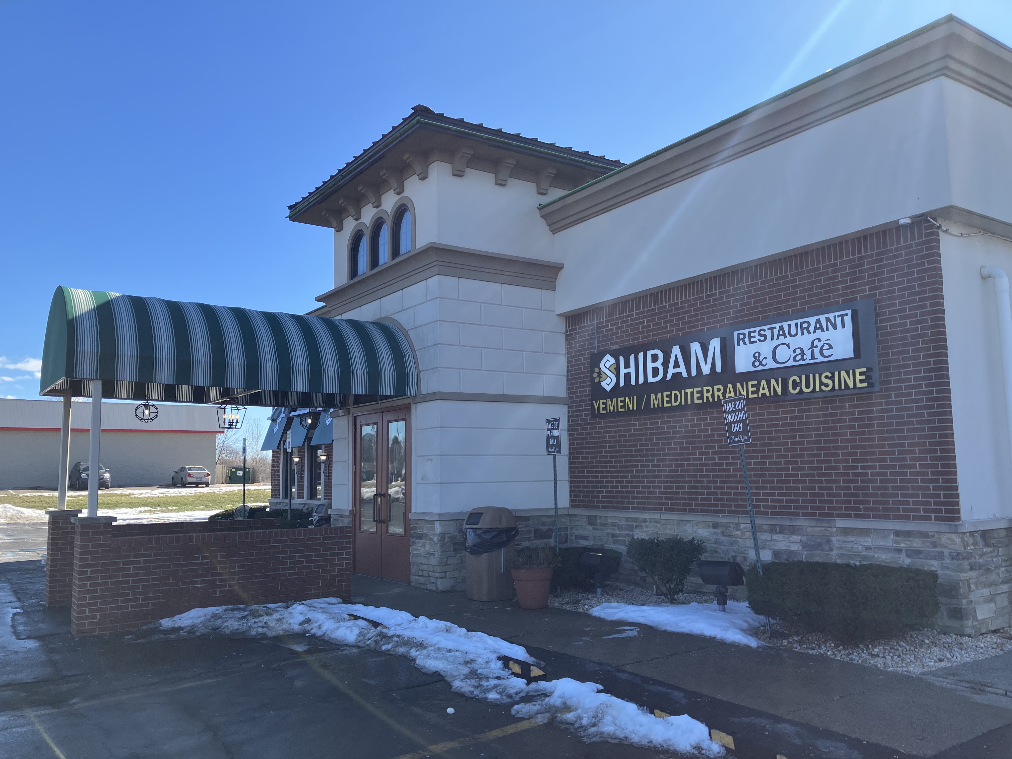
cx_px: 506
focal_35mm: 28
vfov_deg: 49.7
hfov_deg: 63.4
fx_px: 819
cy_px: 380
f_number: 1.8
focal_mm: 3.99
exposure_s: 1/1350
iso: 32
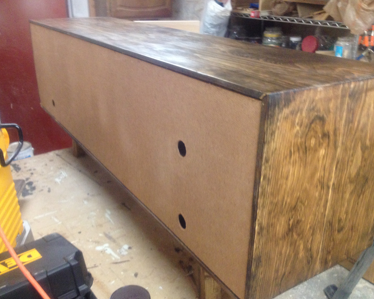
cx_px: 182
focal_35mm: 37
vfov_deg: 40.1
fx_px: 410
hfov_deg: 49.1
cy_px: 149
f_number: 2.4
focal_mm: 4.28
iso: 320
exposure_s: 1/20
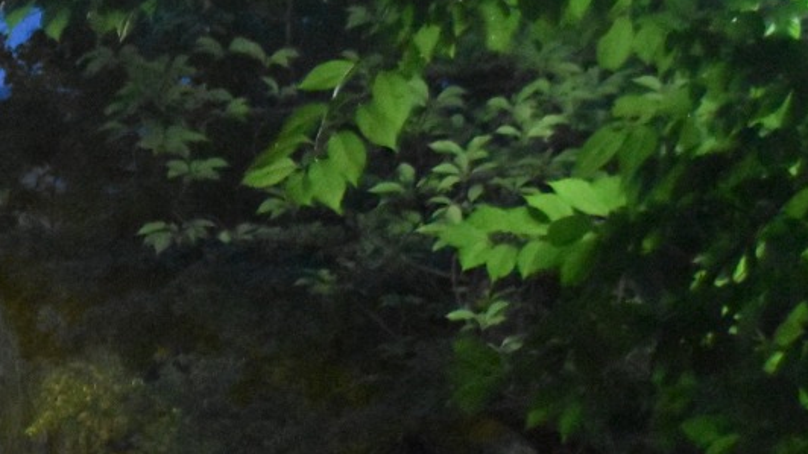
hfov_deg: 8.5
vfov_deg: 4.8
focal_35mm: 249
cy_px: 694
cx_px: -386
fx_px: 5334
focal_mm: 52
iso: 10000
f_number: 4.8
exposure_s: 1/50
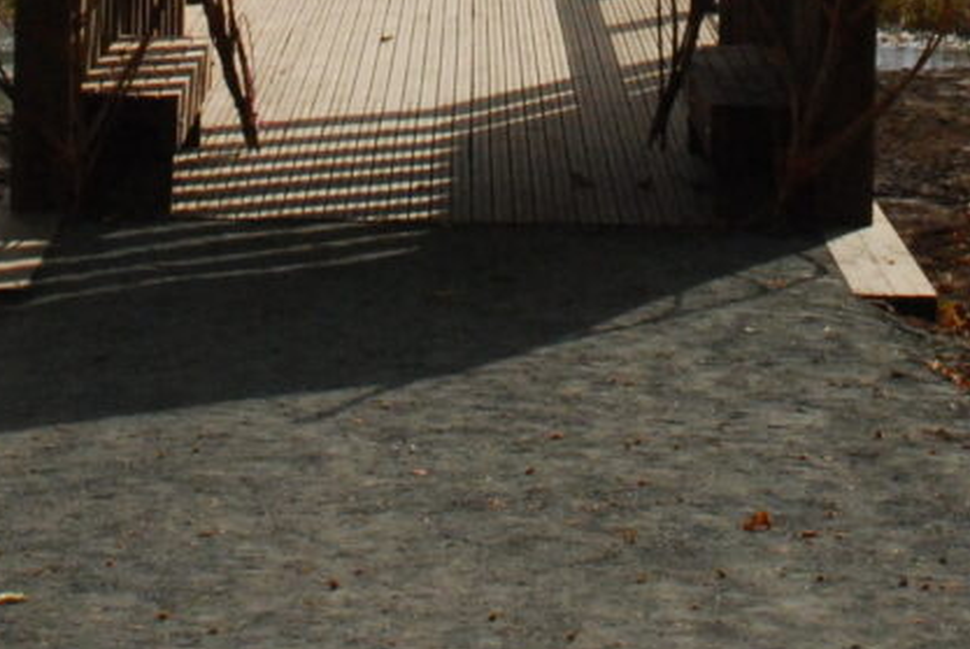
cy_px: -494
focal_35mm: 184
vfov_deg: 7.3
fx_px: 4963
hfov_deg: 11.2
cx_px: 526
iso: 1000
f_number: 13
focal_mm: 32
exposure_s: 1/1000
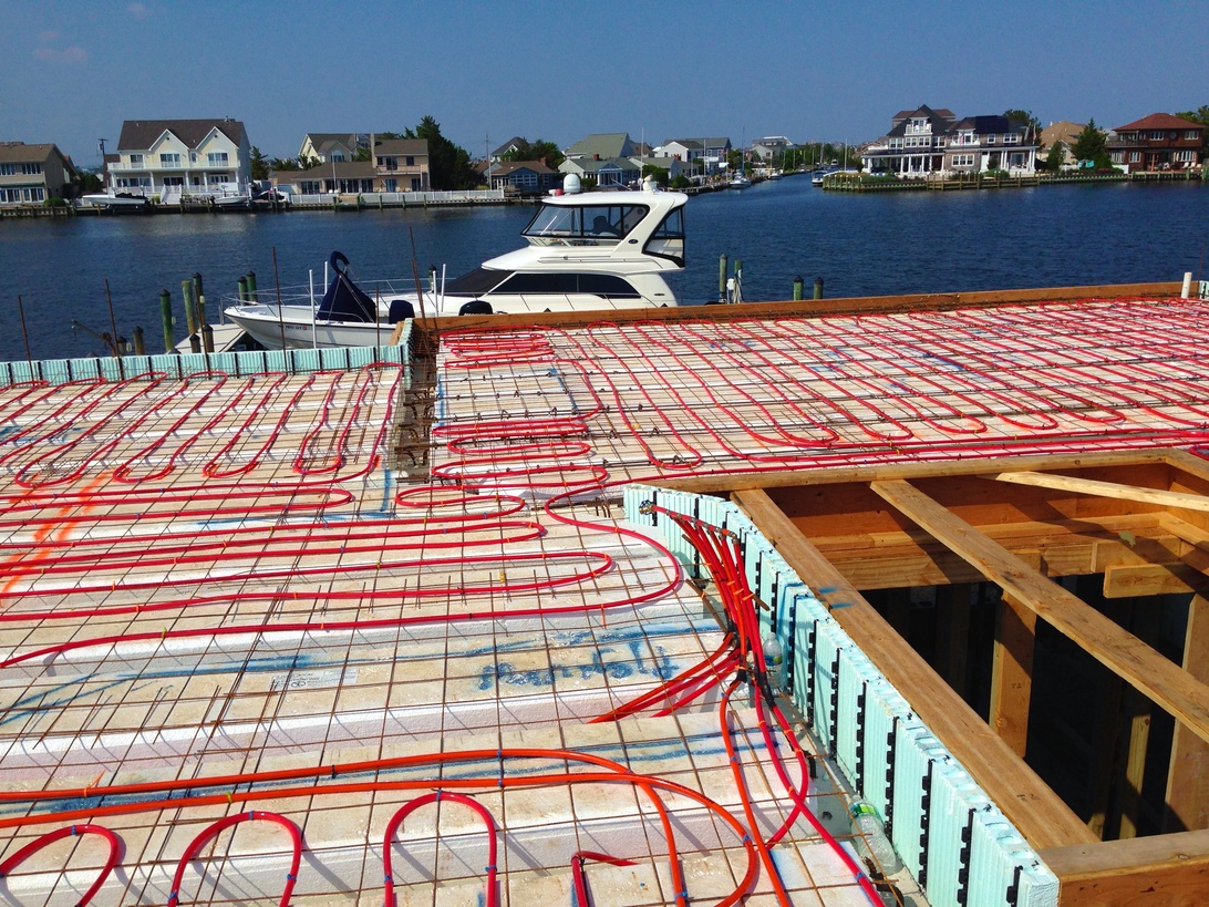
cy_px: 454
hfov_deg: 55.4
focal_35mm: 33
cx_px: 604
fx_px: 1153
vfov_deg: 42.9
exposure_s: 1/4184
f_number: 2.4
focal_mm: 4.12
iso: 50
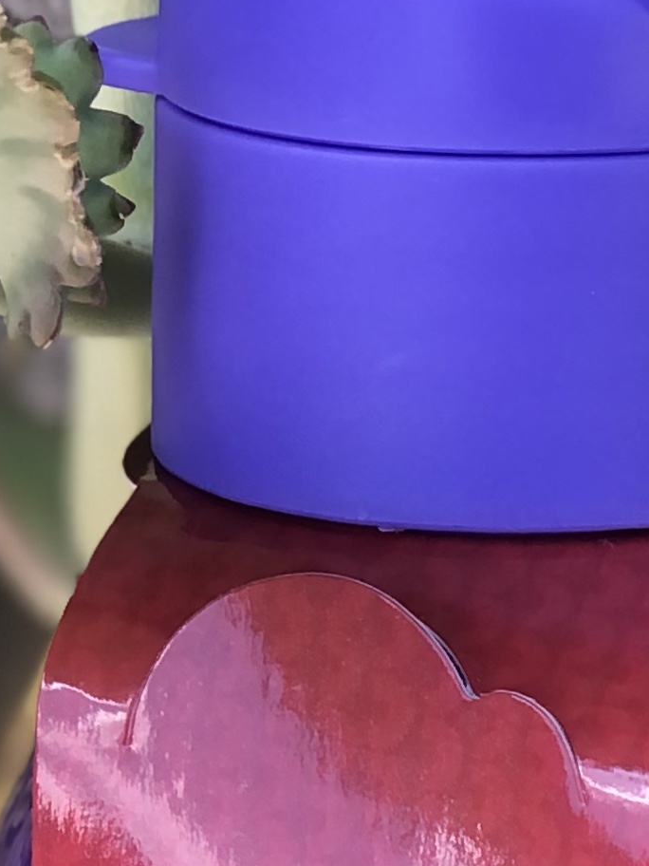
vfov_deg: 7.7
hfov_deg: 5.9
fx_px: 6300
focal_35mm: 252
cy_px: 1466
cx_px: 612
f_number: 2.8
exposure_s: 1/60
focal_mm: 6.6
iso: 20
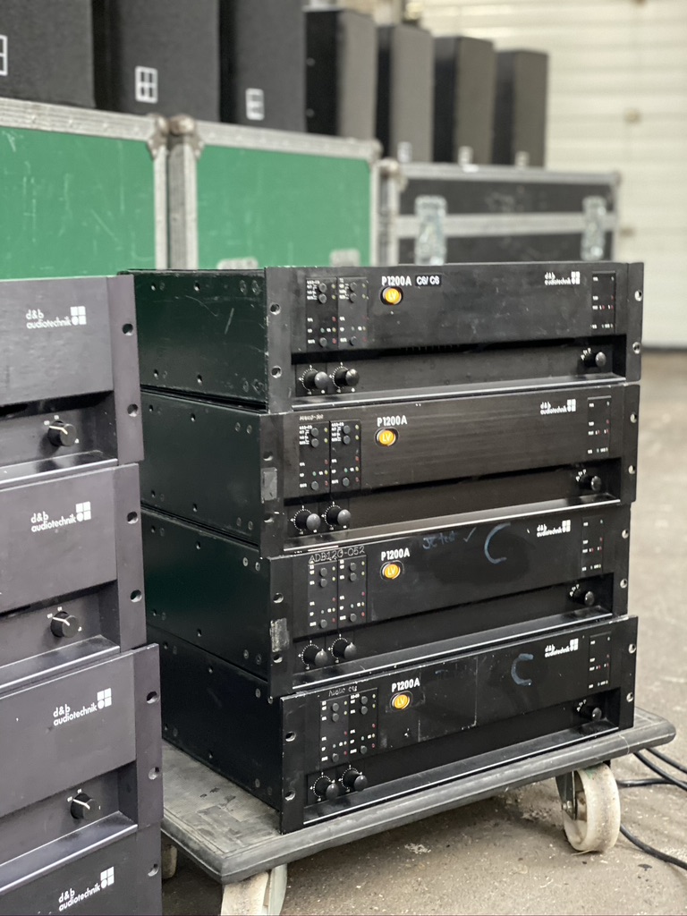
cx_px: 344
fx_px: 1376
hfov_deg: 28.0
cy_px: 458
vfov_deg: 36.8
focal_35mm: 52
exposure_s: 1/17
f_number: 2
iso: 400
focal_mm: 6
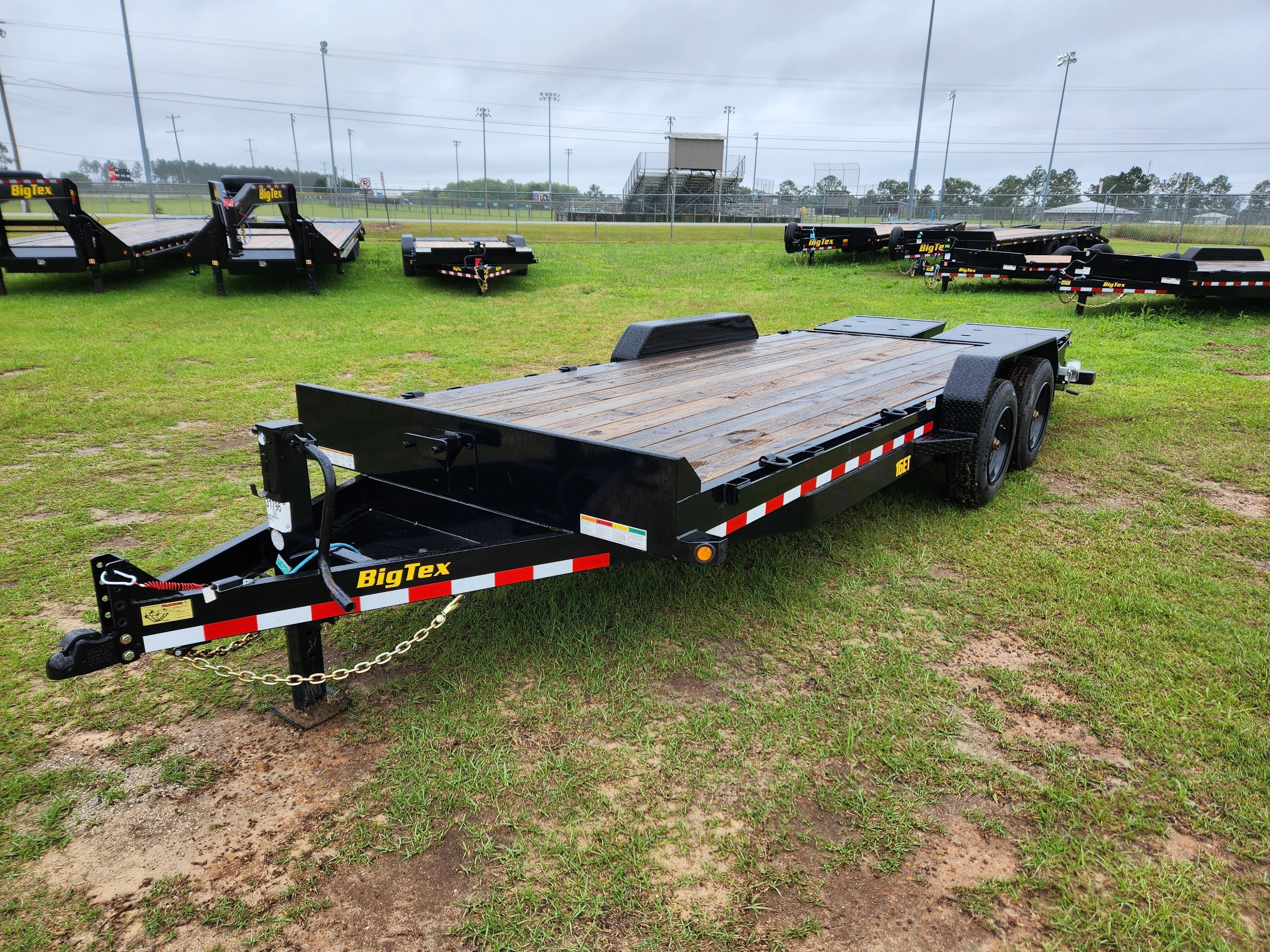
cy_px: 476
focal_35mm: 23
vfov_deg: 58.9
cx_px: 635
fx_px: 844
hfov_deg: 73.9
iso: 20
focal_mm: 5.4
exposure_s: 1/241
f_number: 1.8
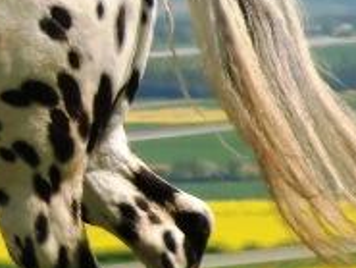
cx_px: -210
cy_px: 40
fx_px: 10672
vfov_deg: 1.4
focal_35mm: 1037
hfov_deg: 1.9
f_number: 5.8
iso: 64
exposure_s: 1/320
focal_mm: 43
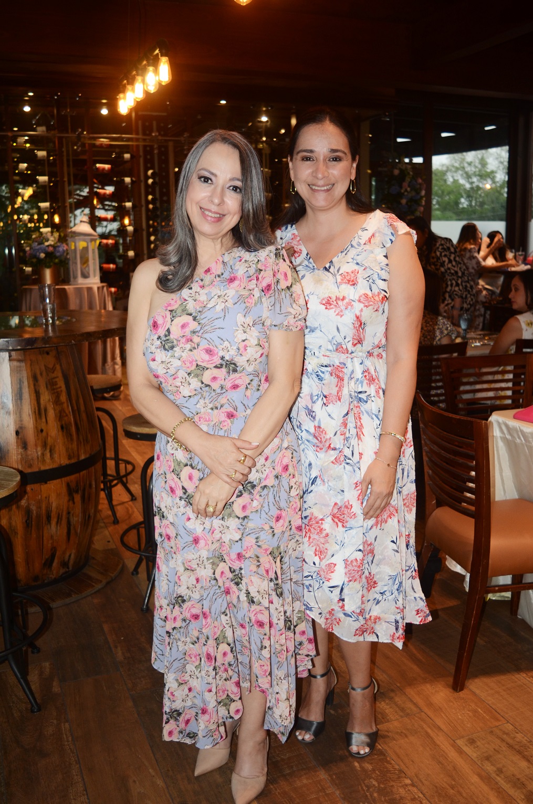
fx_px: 736
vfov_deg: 57.3
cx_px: 266
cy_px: 402
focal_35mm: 33
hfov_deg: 39.8
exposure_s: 1/60
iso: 400
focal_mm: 22
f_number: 4
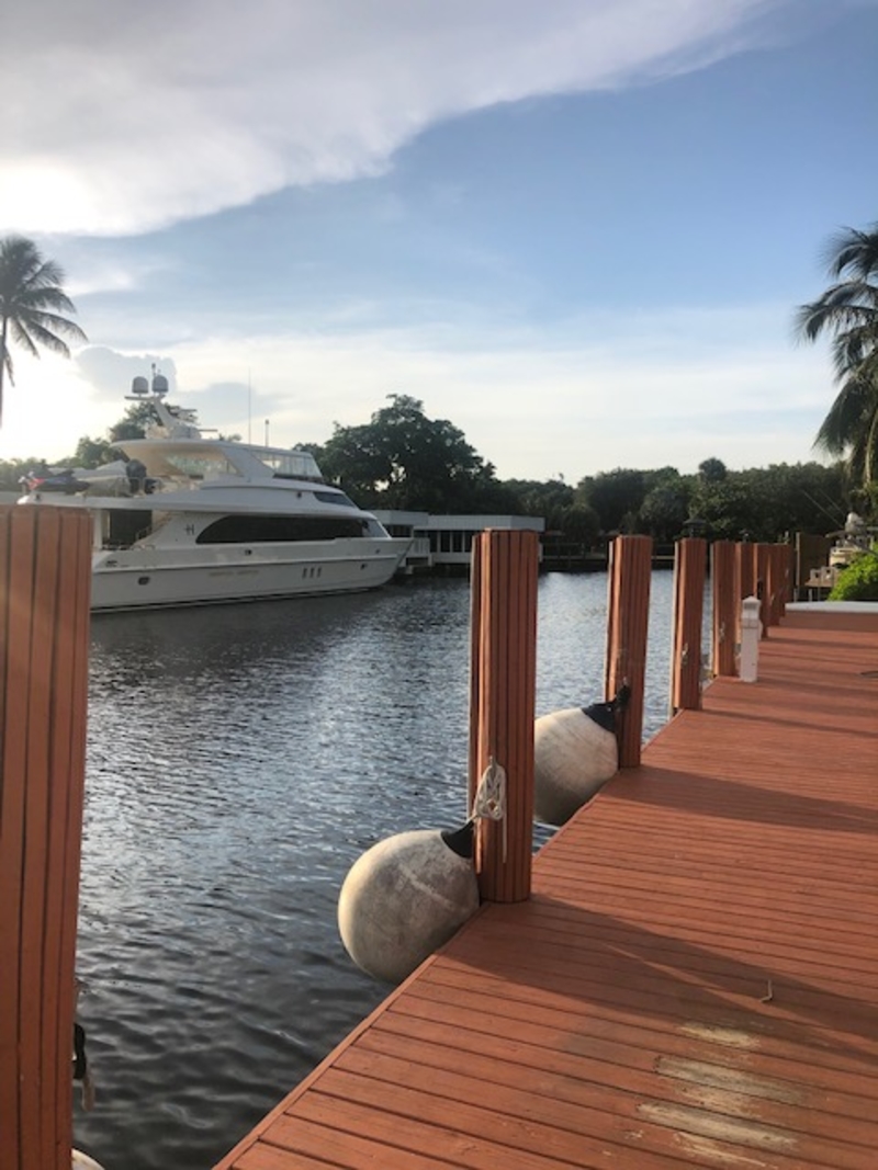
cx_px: 439
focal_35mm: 28
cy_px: 585
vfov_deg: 63.4
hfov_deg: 49.7
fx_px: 947
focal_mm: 4
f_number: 1.8
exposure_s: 1/2000
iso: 20
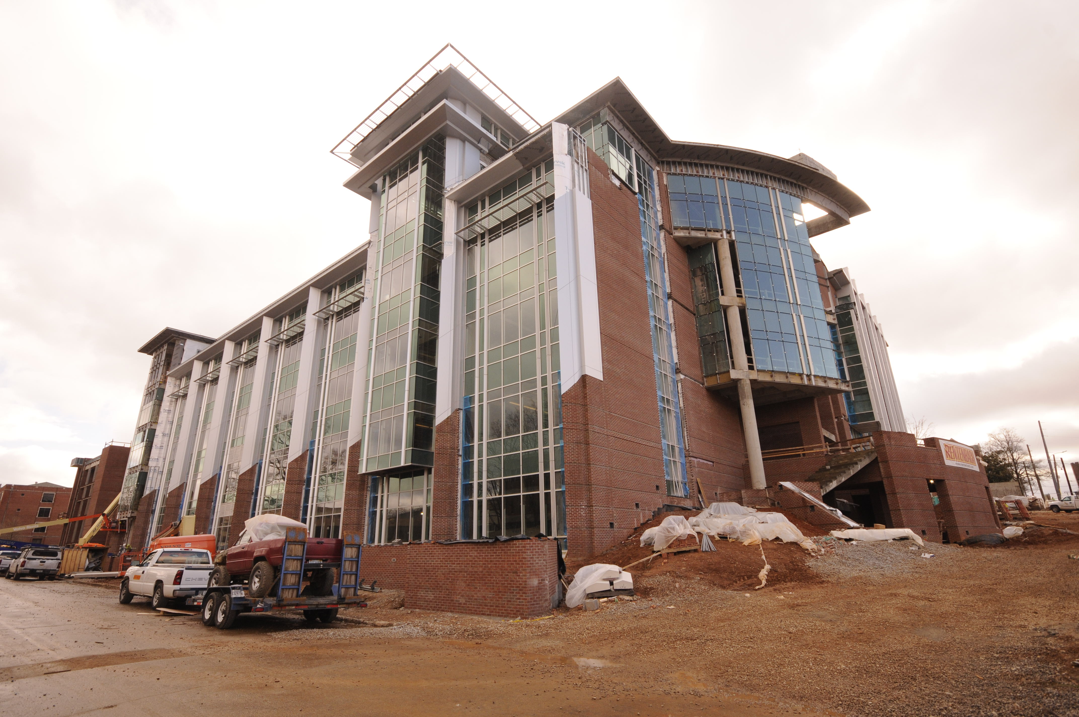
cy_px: 358
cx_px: 540
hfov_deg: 90.1
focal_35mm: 18
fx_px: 539
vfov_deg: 67.2
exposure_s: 1/320
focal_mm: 12
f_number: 8
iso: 400
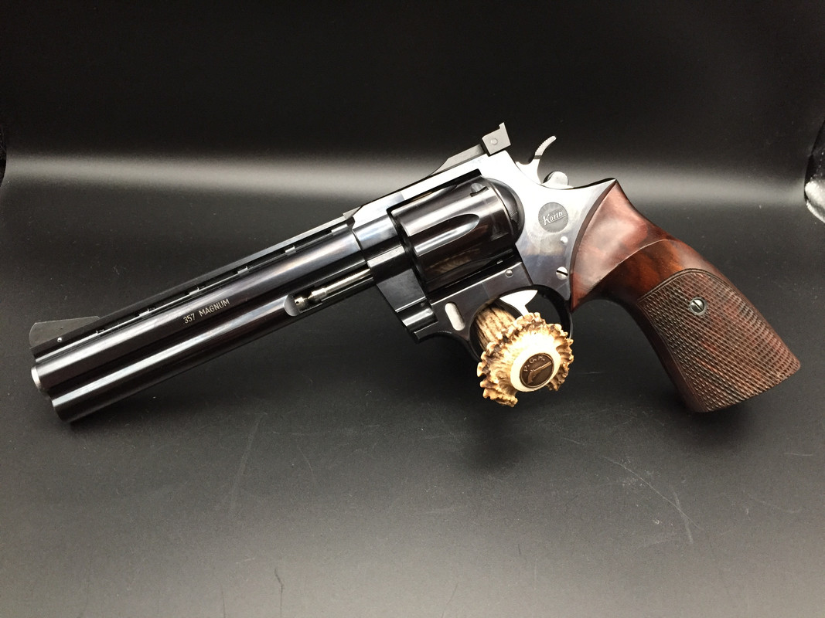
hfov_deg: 61.7
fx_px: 691
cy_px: 309
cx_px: 412
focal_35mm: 29
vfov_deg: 48.2
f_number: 2.2
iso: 250
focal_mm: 4.15
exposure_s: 1/30
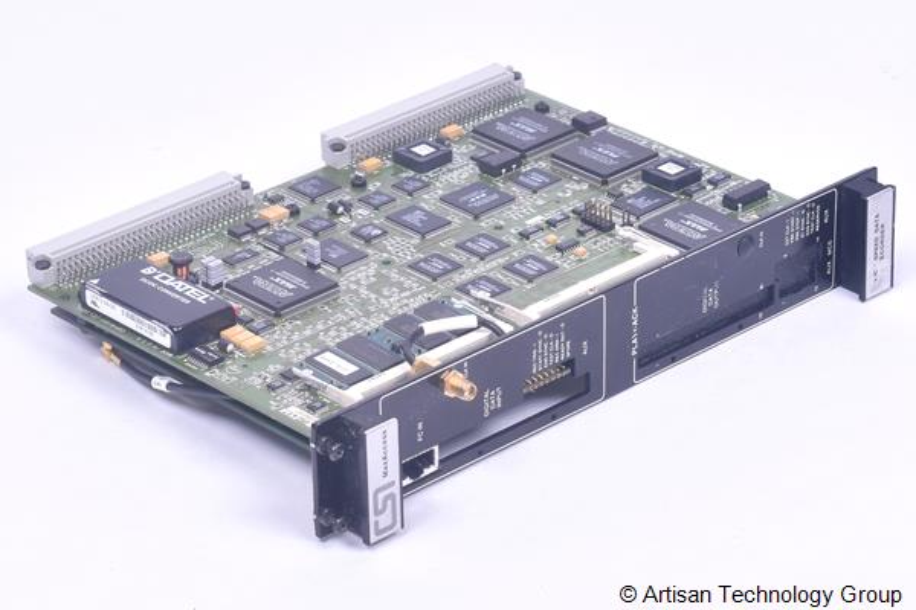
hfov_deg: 28.1
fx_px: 1832
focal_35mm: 72
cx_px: 458
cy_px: 305
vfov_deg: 18.9
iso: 200
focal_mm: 48
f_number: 11
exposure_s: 1/200
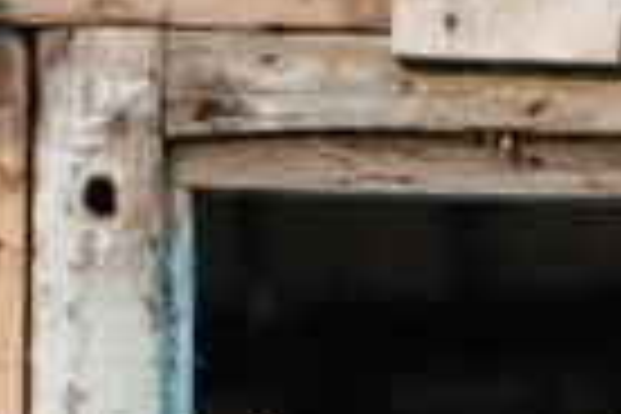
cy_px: 826
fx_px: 6279
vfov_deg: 3.7
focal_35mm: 364
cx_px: 1107
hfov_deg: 5.6
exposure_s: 1/500
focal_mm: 85
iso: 500
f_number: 1.8
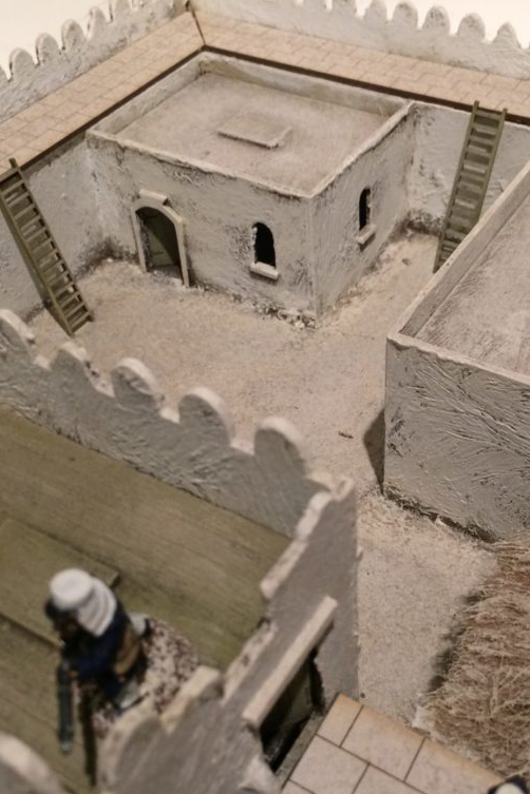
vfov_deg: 47.4
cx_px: 318
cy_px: 402
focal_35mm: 41
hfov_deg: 32.5
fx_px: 905
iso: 160
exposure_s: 1/33
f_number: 2.2
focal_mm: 4.15
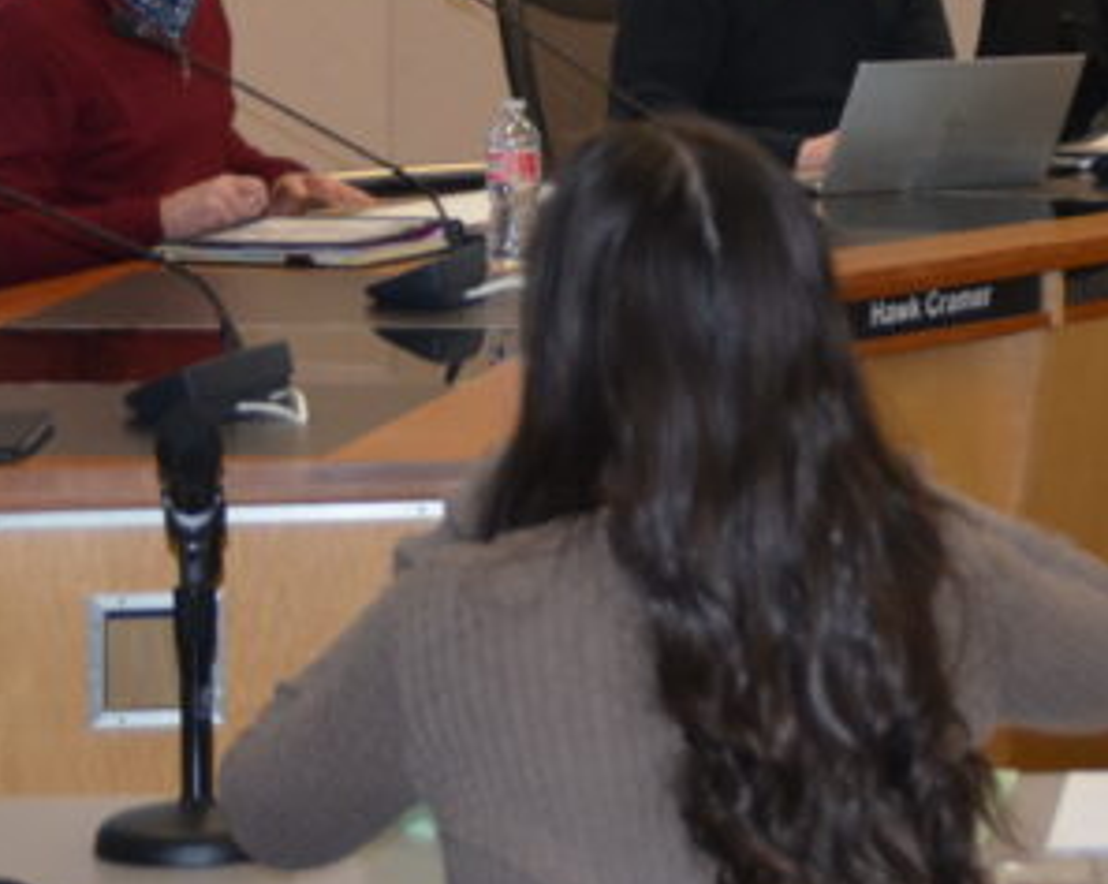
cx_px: 1056
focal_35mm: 170
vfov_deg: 8.9
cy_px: -280
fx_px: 5557
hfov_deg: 11.3
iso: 450
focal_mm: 35
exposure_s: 1/60
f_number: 4.2
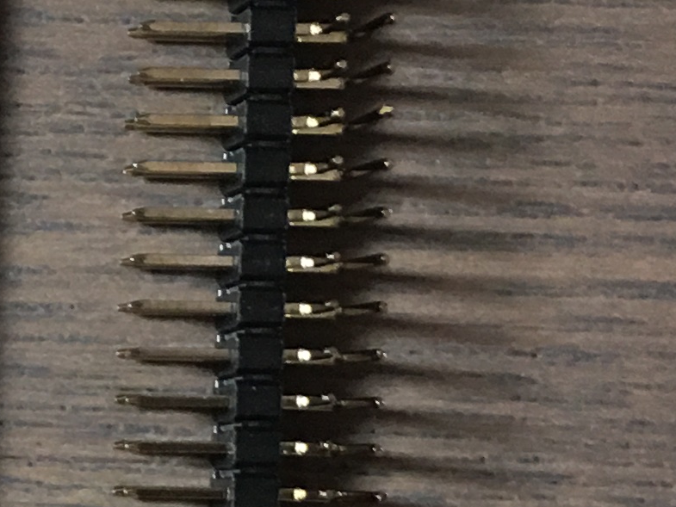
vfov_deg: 9.9
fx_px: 2910
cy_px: 527
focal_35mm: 149
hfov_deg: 12.0
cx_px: -626
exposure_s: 1/33
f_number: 2.2
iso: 50
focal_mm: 4.15
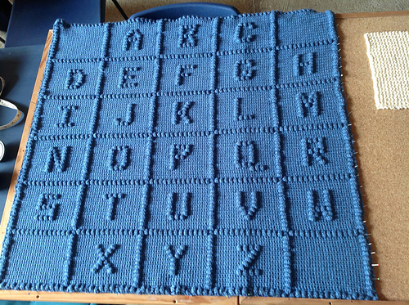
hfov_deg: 52.7
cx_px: 204
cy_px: 152
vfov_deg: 40.6
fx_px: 413
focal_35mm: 35
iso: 100
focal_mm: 4.28
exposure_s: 1/15
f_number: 2.4
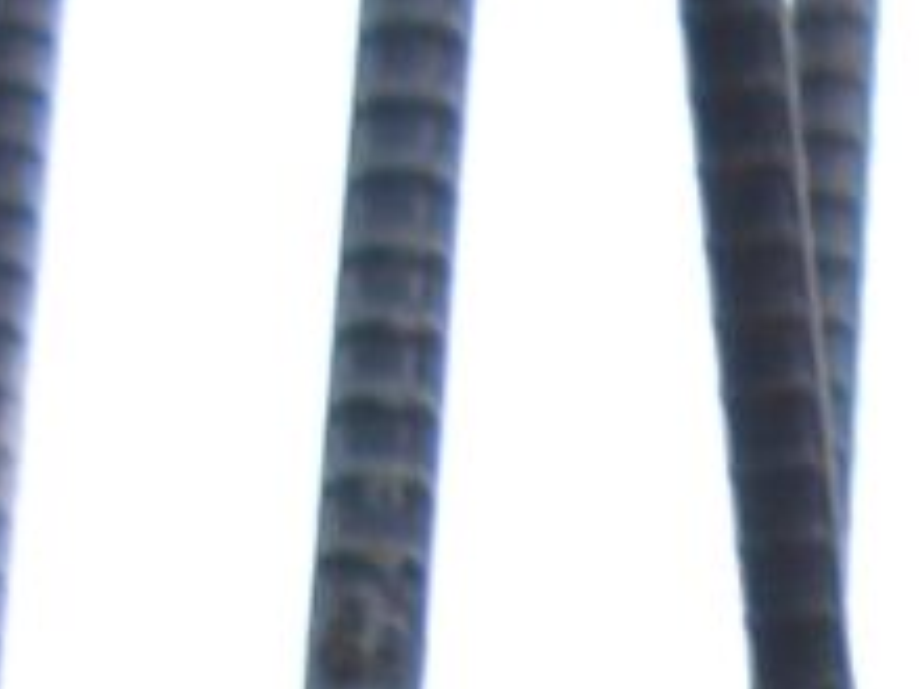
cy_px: 1900
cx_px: 1078
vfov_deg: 5.8
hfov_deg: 8.0
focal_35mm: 244
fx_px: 6478
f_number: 2.6
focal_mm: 5.8
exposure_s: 1/80
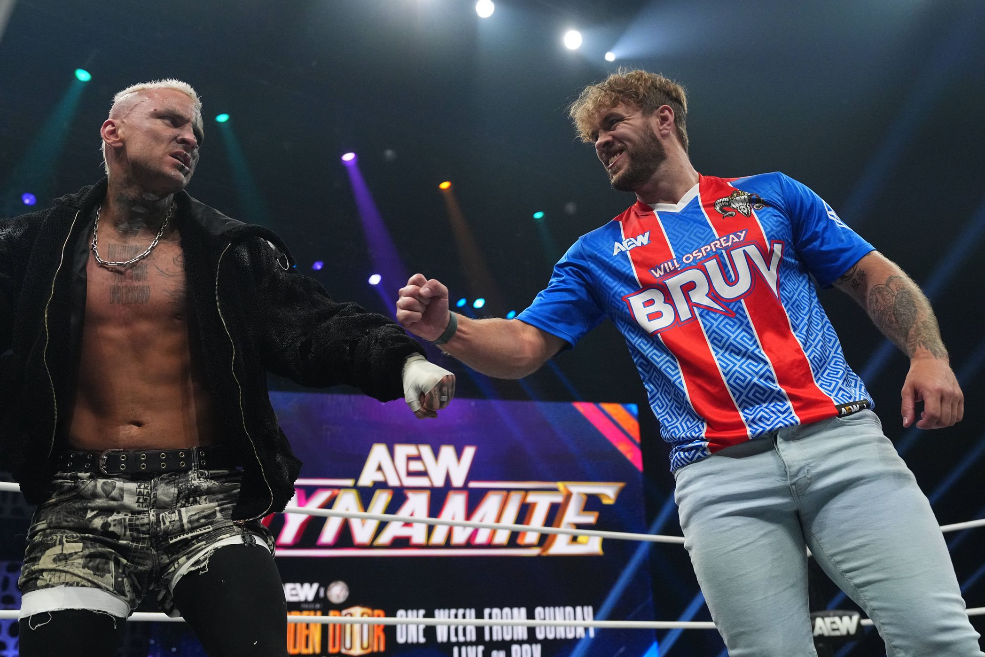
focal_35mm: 34
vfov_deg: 38.9
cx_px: 482
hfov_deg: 55.8
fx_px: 930
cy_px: 332
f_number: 3.5
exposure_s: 1/1000
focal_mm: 33
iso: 5000
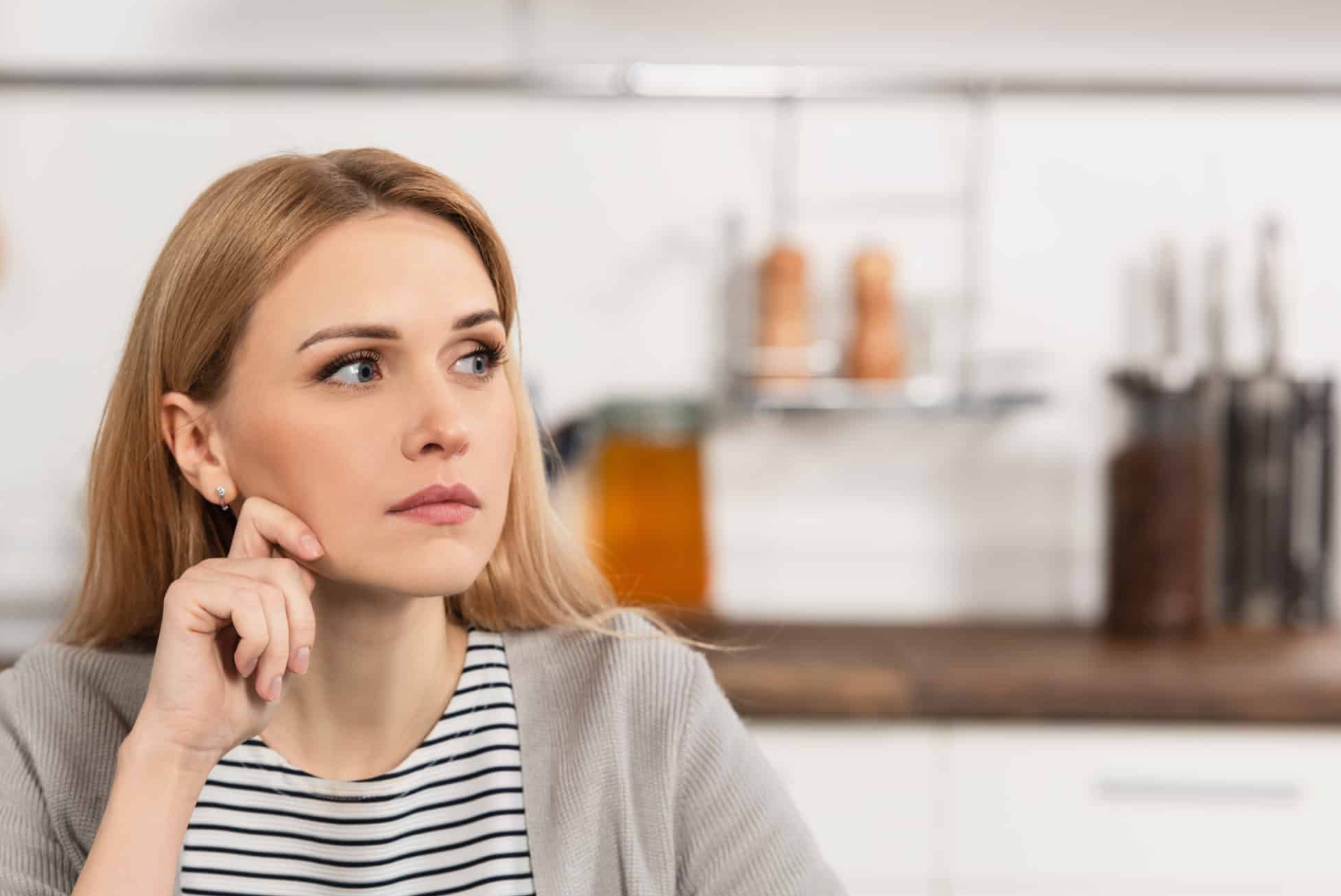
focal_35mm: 198
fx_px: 7379
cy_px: 578
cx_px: 529
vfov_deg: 6.9
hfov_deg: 10.4
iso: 125
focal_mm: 150
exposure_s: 1/160
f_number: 5
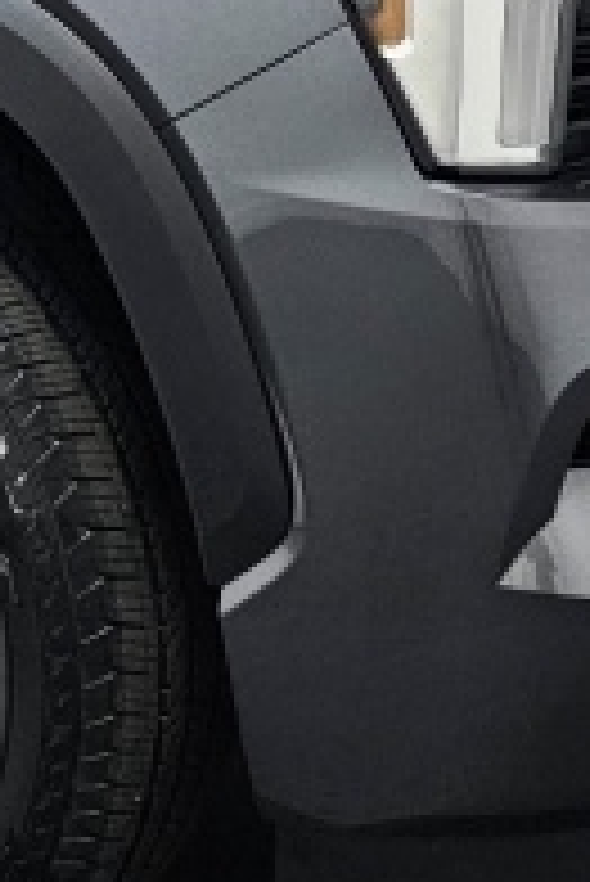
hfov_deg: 10.5
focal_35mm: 125
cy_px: -135
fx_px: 3067
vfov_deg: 15.8
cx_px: -360
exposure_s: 1/120
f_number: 1.7
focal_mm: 6.3
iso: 800
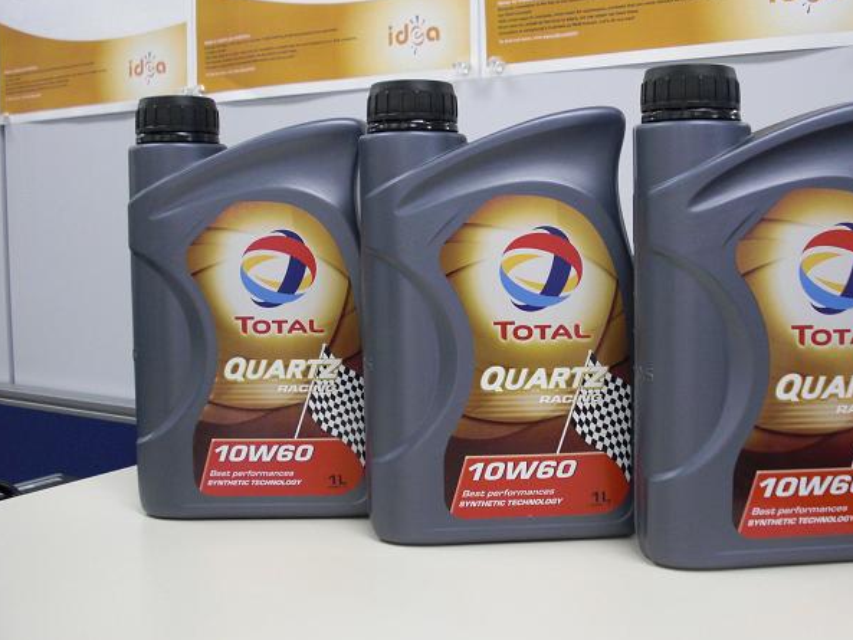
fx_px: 1035
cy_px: 274
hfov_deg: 44.7
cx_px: 483
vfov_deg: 34.3
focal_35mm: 42
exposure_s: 1/60
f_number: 2.8
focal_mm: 6.3
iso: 200
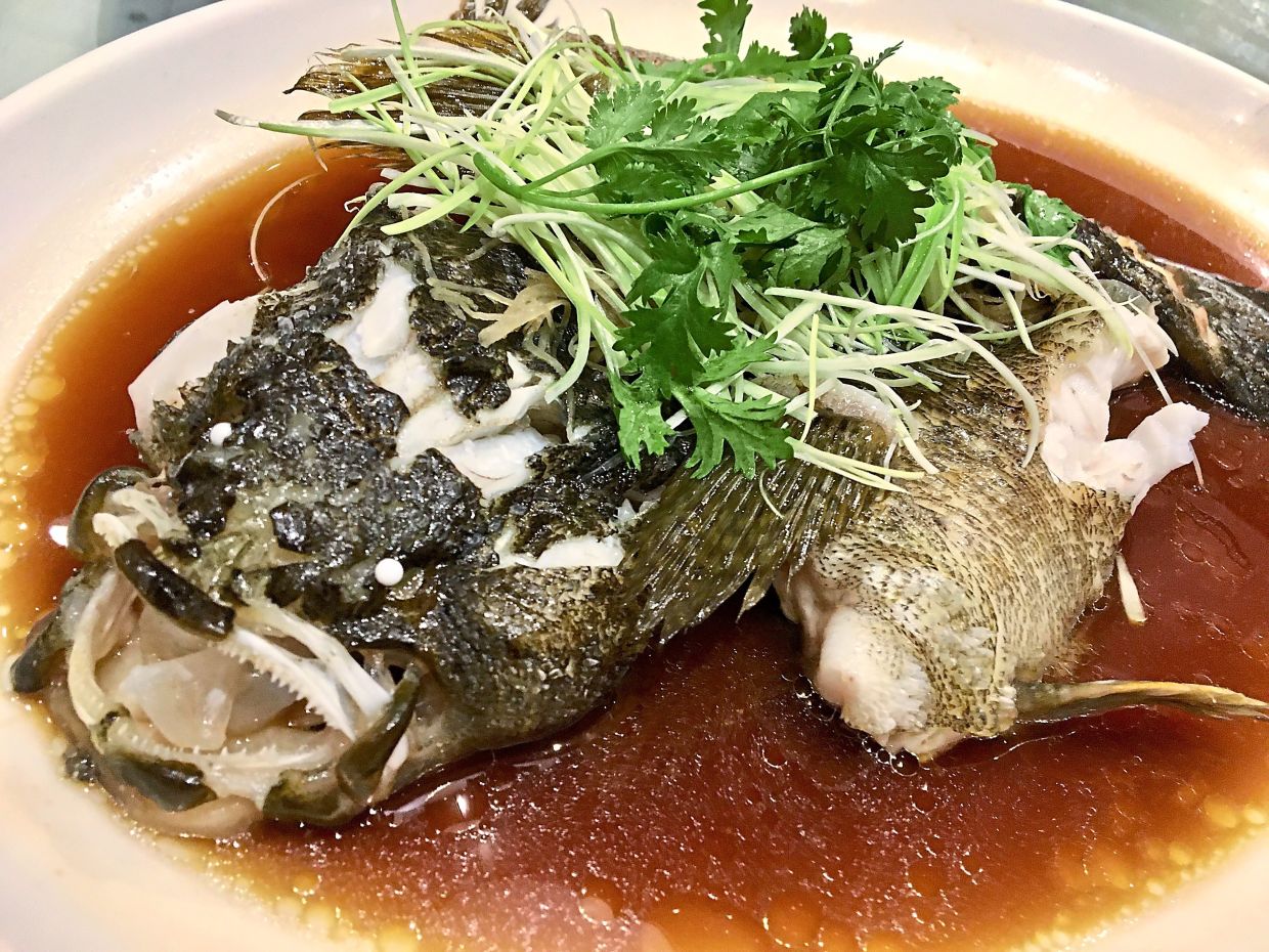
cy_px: 476
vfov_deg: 48.2
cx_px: 634
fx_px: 1063
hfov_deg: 61.7
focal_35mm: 29
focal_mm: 4.15
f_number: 2.2
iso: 200
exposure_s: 1/33
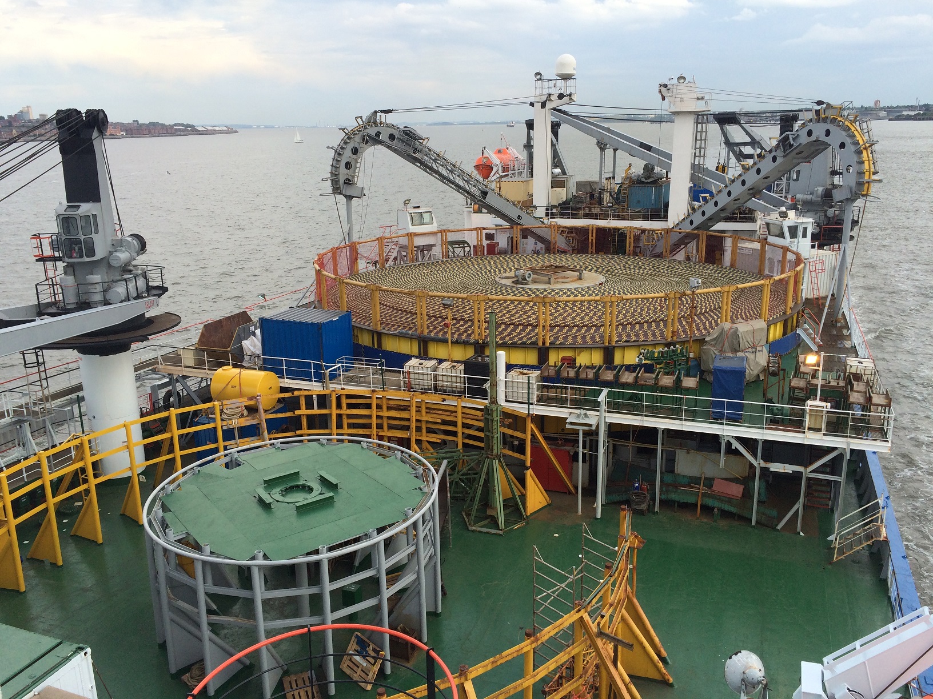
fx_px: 782
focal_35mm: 29
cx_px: 466
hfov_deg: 61.7
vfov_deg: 48.2
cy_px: 350
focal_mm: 4.15
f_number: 2.2
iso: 32
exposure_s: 1/873
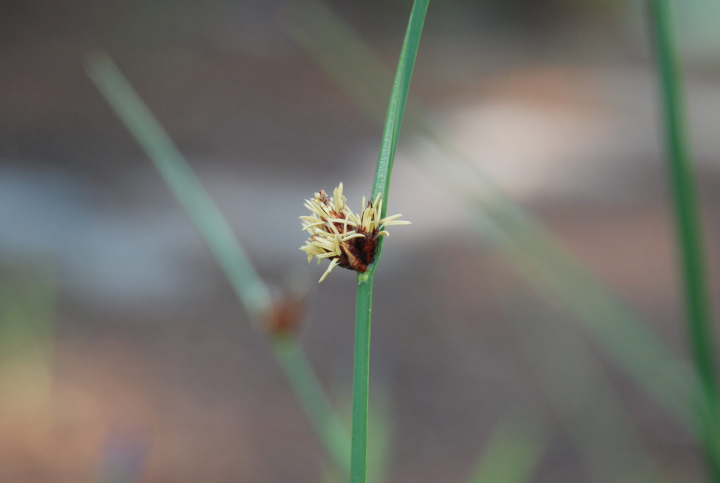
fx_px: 3608
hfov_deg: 11.4
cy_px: 242
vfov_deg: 7.7
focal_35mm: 180
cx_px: 360
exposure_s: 1/40
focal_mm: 120
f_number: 5.6
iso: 400
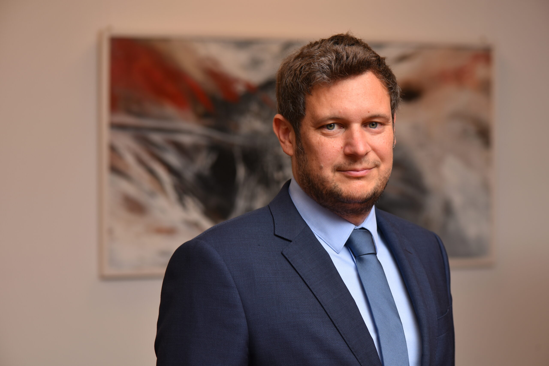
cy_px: 183
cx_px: 274
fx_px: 1601
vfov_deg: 13.0
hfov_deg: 19.5
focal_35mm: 105
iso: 125
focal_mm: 105
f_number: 5
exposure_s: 1/125
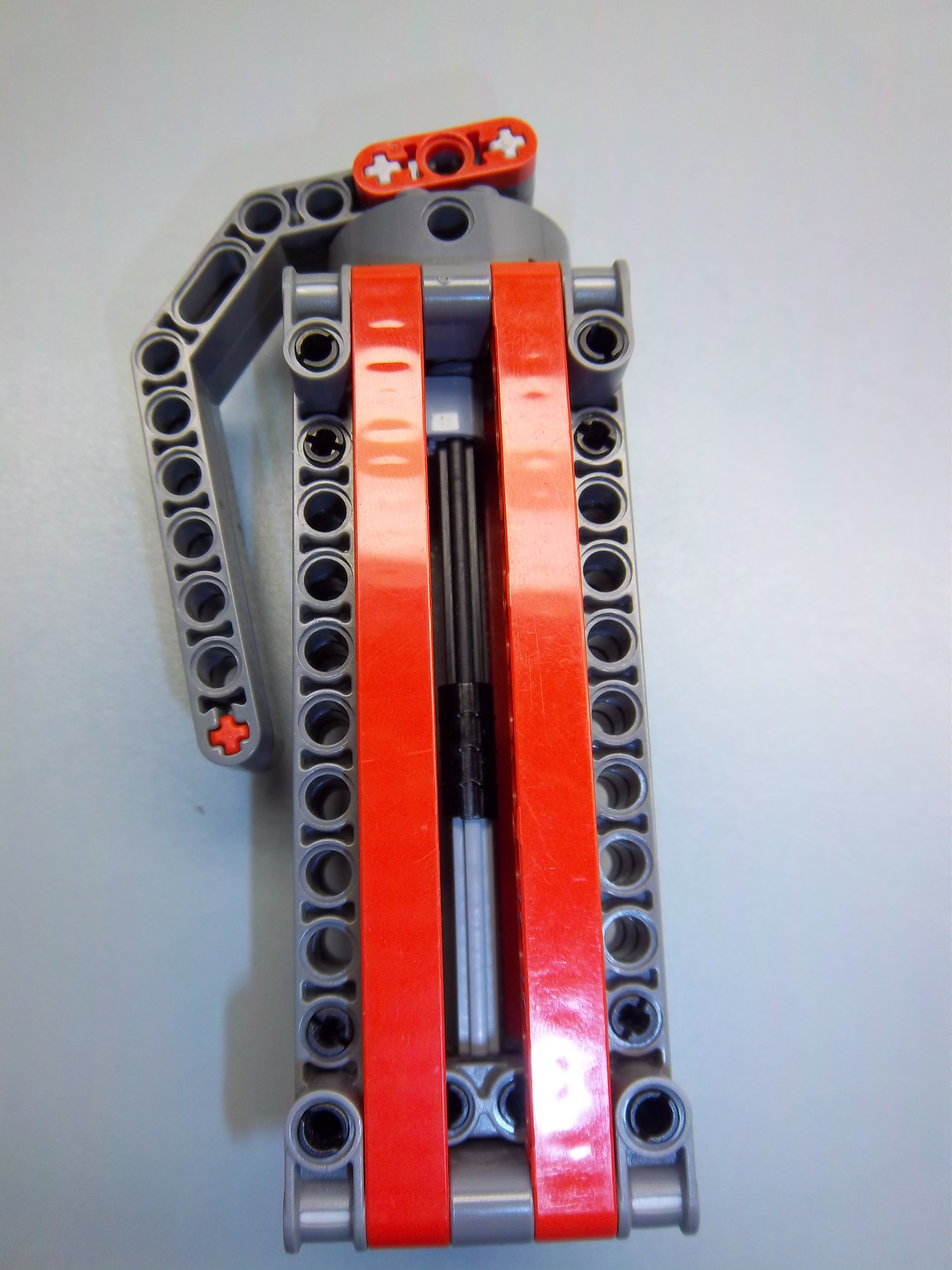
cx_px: 476
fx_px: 1027
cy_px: 635
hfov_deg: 49.7
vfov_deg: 63.4
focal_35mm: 28
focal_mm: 5.05
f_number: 3.5
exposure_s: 1/30
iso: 64
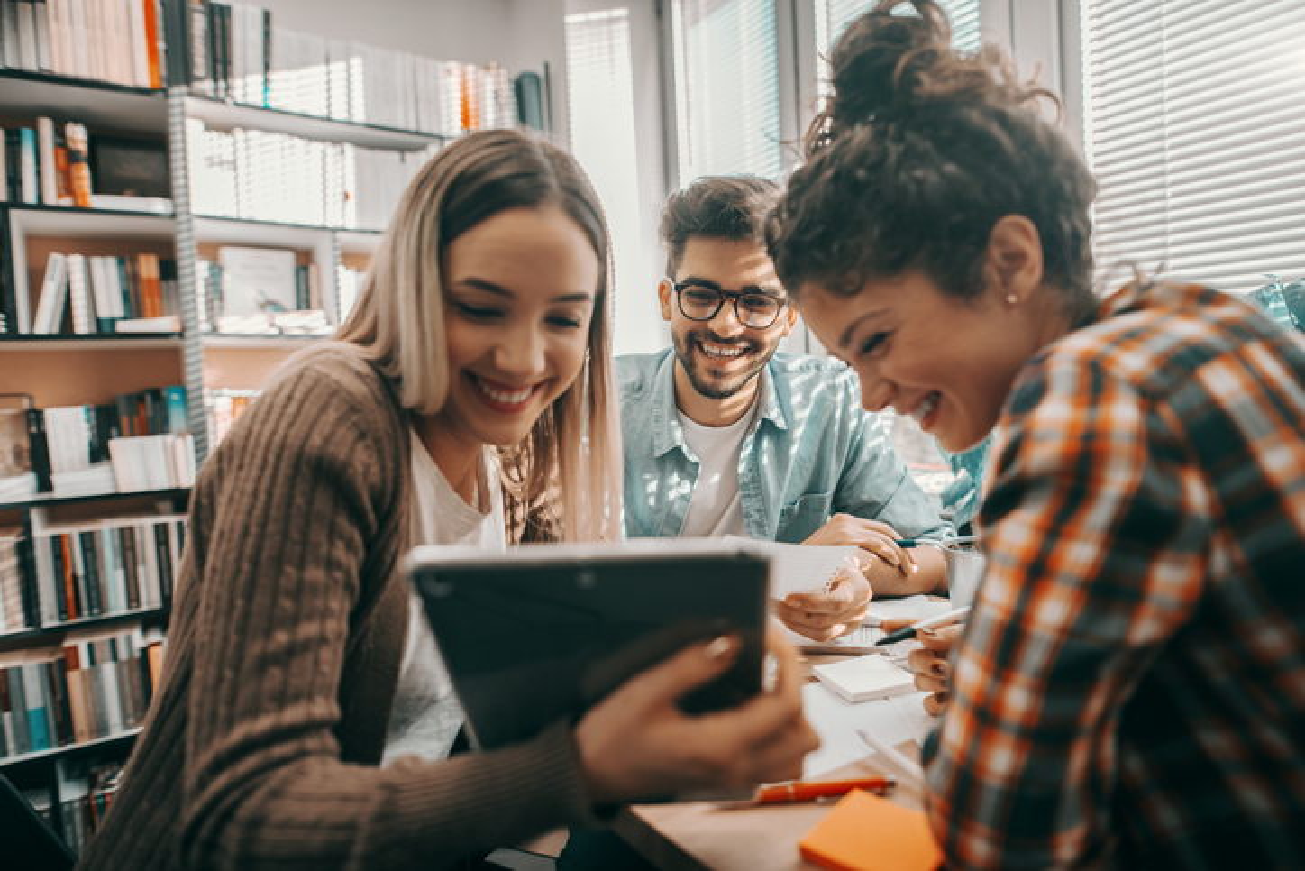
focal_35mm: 20
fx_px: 725
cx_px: 652
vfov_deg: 62.0
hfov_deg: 84.0
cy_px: 436
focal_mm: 20
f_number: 2
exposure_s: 1/400
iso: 320
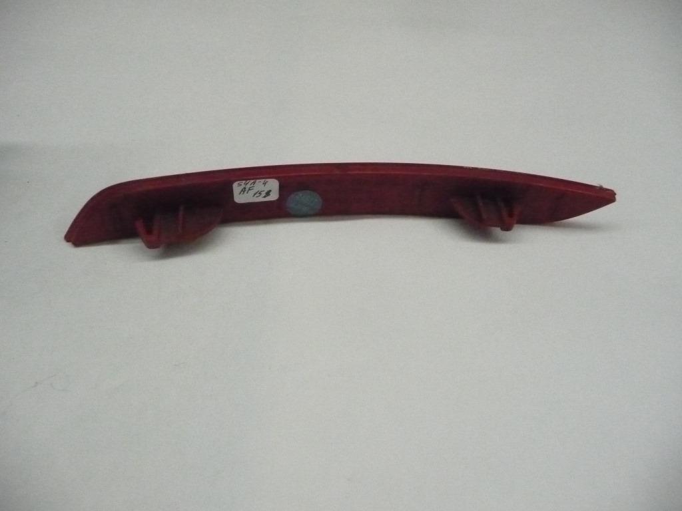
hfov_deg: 63.4
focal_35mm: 28
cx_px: 341
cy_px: 256
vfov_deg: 49.7
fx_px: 552
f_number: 3.3
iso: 1600
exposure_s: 1/500
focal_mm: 4.7
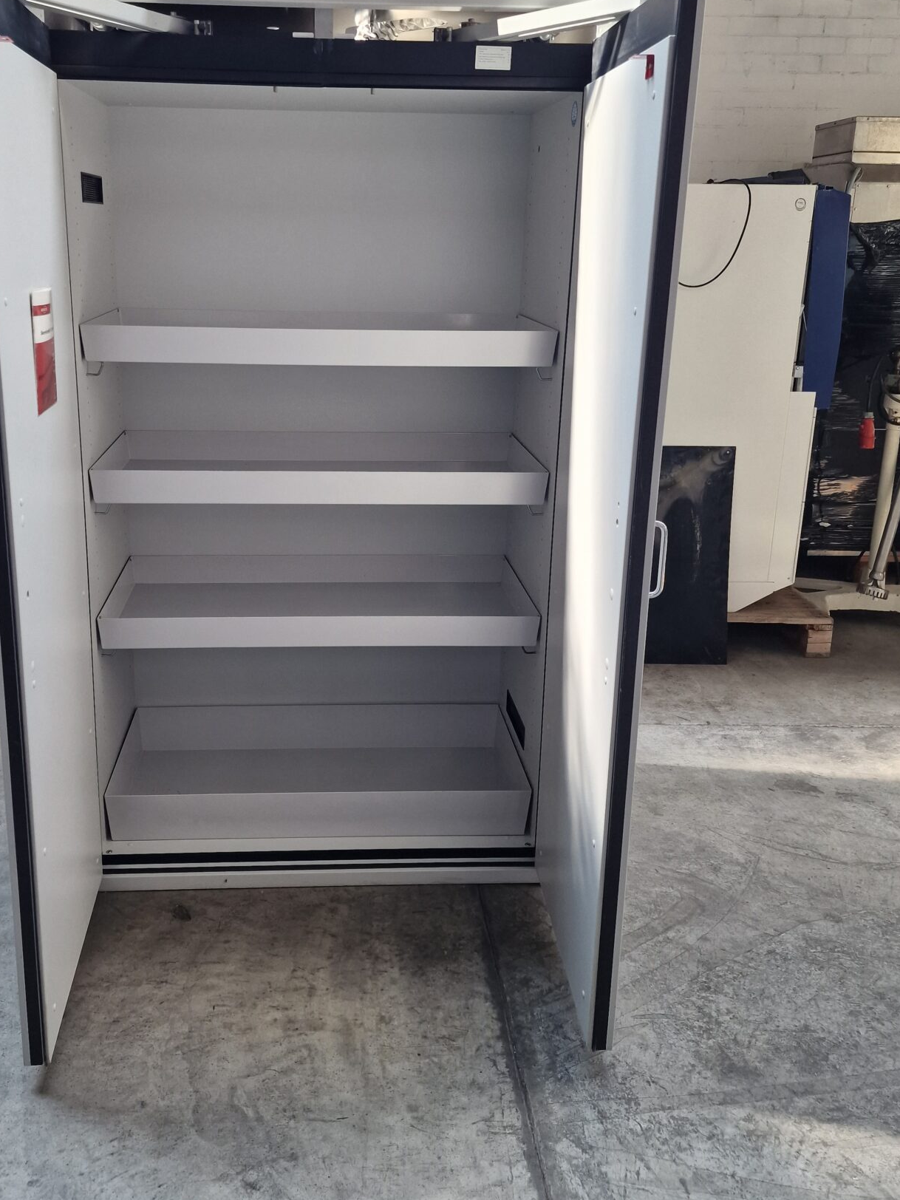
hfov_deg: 47.9
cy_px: 486
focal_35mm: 29
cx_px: 347
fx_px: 1005
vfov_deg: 61.2
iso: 80
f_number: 1.8
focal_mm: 6.4
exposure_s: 1/180
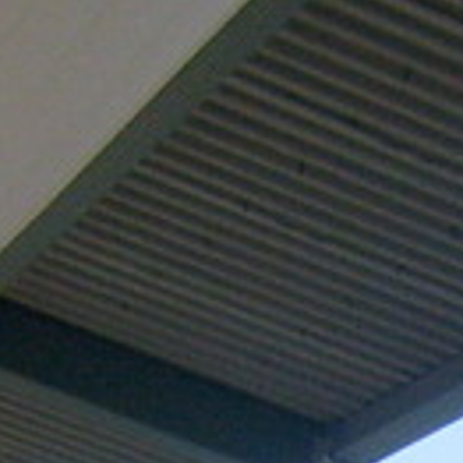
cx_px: 1039
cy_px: 1290
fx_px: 3647
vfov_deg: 6.7
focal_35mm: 241
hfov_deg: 6.9
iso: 80
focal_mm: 5.8
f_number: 7.1
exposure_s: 1/180
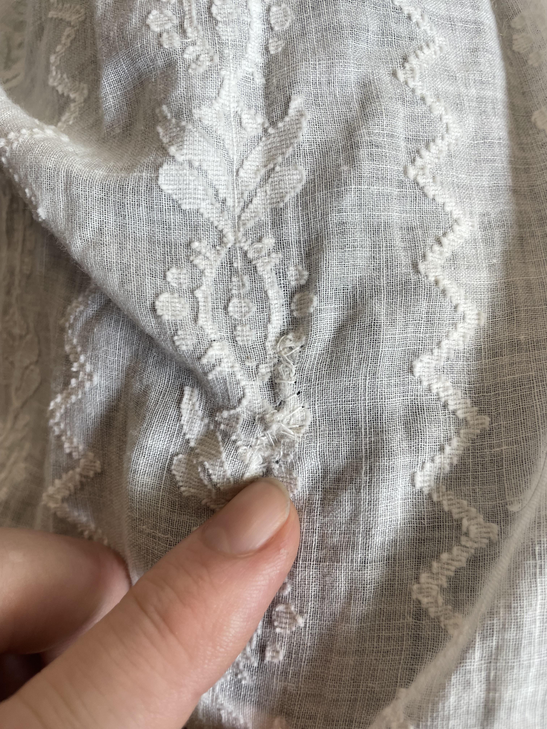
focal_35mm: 26
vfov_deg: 67.3
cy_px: 364
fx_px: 548
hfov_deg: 53.1
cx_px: 274
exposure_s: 1/100
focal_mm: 4.2
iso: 50
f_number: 1.6
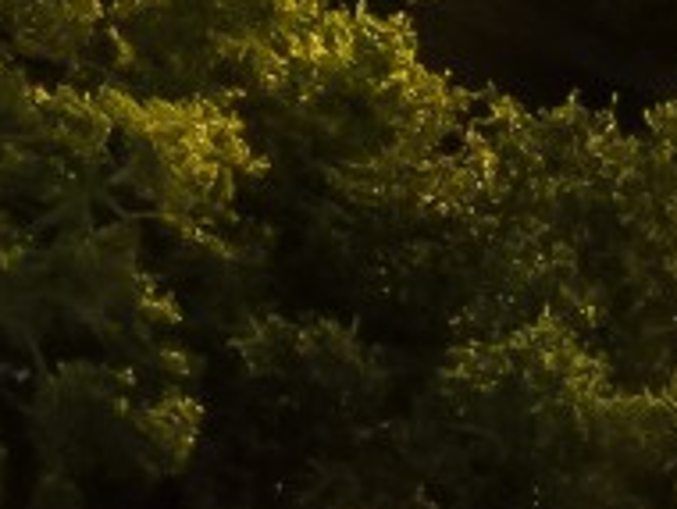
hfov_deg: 8.4
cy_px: -1479
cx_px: -1215
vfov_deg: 6.1
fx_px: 4014
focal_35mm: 205
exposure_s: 1/580
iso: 100
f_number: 2.2
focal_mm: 4.73
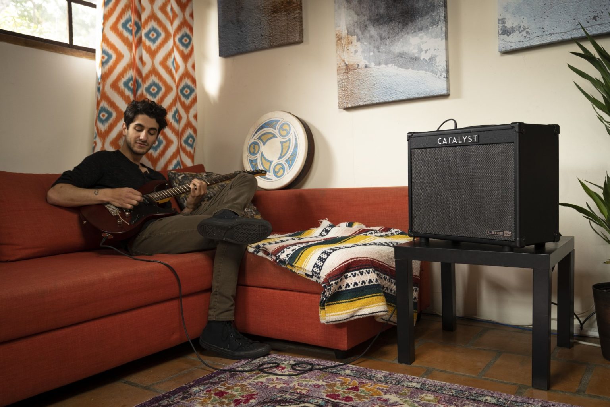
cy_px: 204
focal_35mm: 32
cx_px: 305
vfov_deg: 41.1
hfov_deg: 58.7
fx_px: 542
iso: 640
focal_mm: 32
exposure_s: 1/100
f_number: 3.5
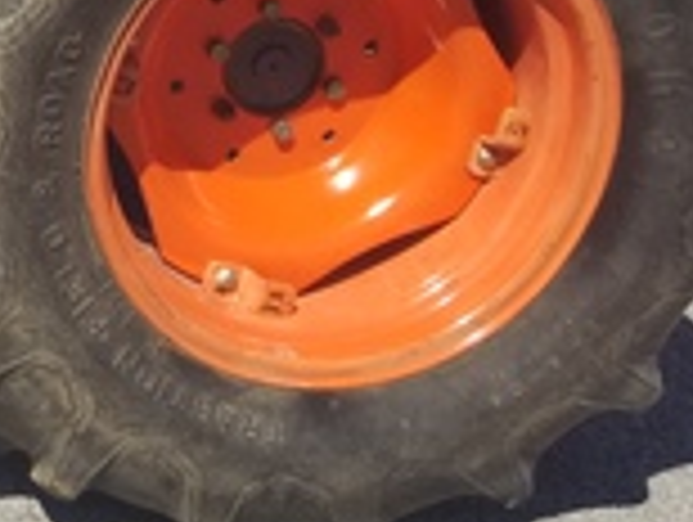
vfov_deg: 13.6
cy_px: -310
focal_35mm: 101
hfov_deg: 16.7
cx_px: -495
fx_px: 2025
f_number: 1.7
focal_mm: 4.25
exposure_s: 1/2616
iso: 50
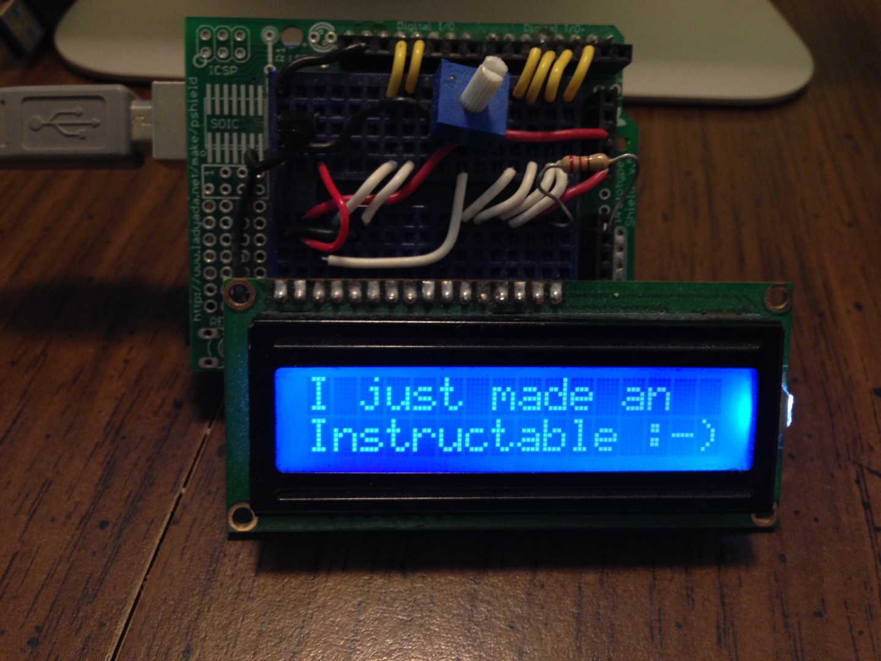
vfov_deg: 42.9
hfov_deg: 55.4
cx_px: 440
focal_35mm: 33
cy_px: 330
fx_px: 840
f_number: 2.4
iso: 125
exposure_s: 1/20
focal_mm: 4.12
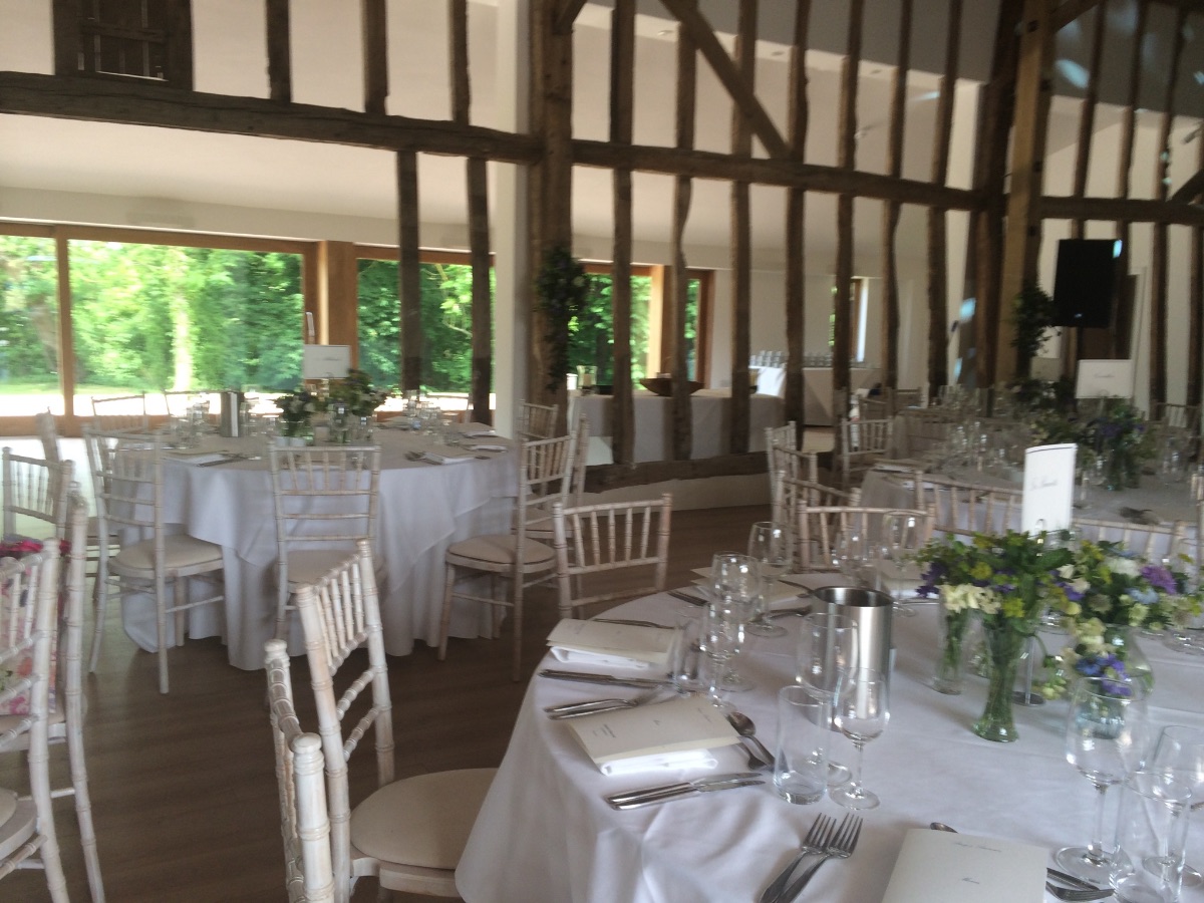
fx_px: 1043
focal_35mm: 30
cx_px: 602
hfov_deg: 60.0
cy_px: 452
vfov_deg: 46.8
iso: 40
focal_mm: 4.12
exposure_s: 1/60
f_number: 2.2
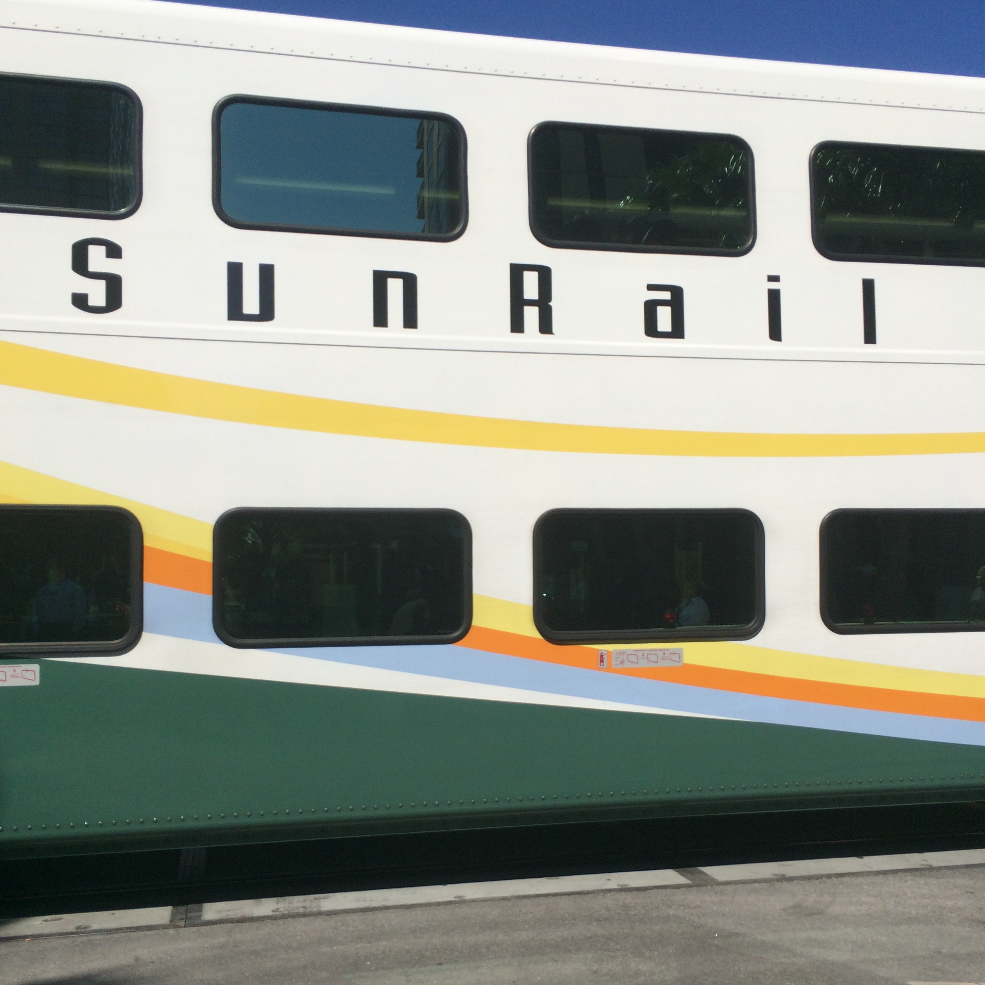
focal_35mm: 36
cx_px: 498
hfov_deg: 46.0
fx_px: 1159
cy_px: 554
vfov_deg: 45.9
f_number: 2.2
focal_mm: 4.12
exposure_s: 1/4566
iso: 40
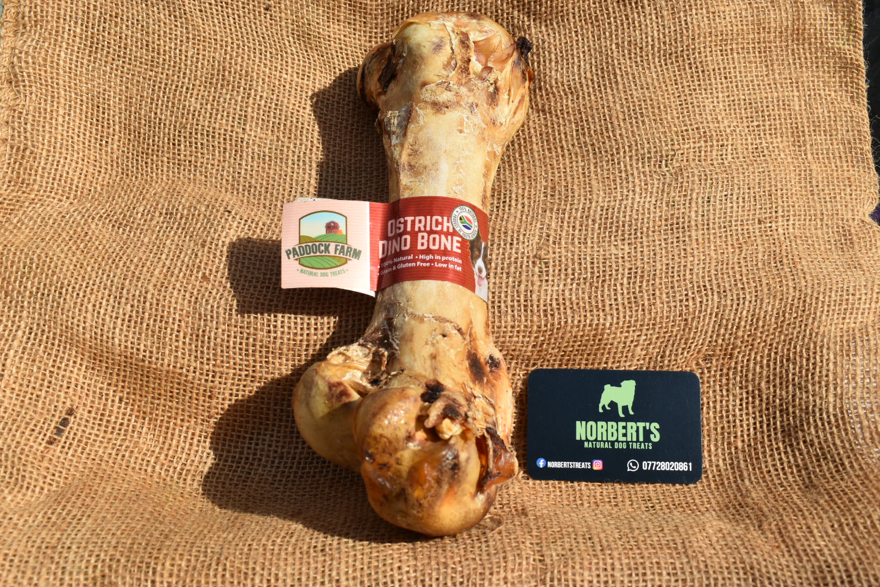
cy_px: 294
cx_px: 440
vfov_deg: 35.5
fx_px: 917
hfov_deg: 51.3
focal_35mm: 38
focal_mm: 25
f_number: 9
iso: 200
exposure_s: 1/640
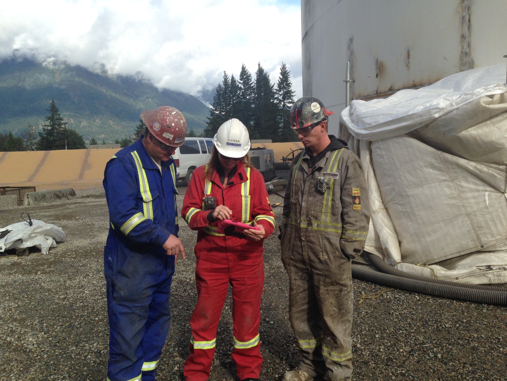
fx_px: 483
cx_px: 254
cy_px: 190
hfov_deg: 55.4
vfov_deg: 42.9
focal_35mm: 33
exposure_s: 1/985
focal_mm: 4.12
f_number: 2.4
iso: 50
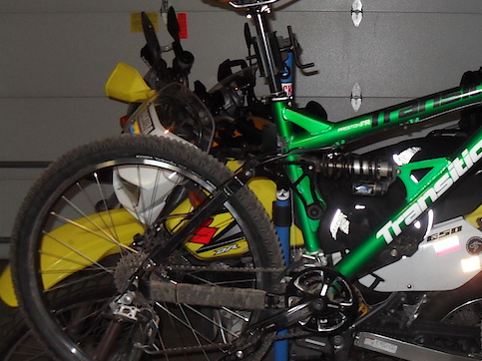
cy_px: 202
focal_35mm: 58
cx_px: 394
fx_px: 807
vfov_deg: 25.2
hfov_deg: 32.2
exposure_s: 1/45
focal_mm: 6.2
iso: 200
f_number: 2.8
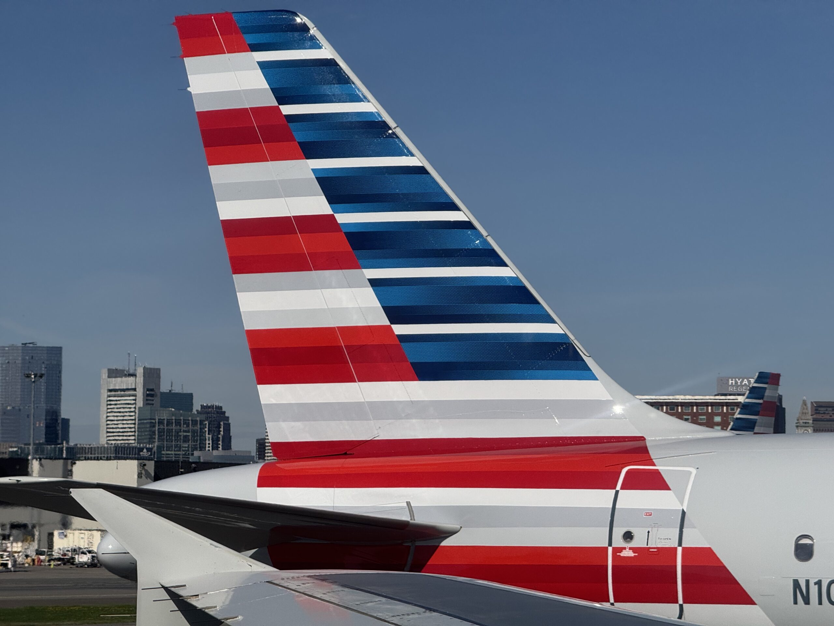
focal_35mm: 120
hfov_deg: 16.4
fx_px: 2891
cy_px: 313
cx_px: 417
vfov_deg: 12.3
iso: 64
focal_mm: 15.66
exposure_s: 1/4651
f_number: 2.8
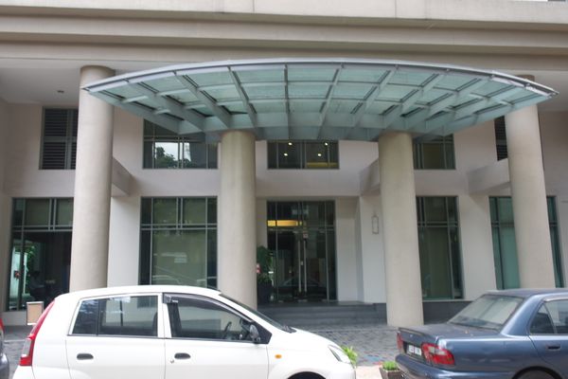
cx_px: 284
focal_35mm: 30
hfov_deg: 61.9
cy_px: 190
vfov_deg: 43.6
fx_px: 473
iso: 100
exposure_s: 1/50
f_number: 4
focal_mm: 20
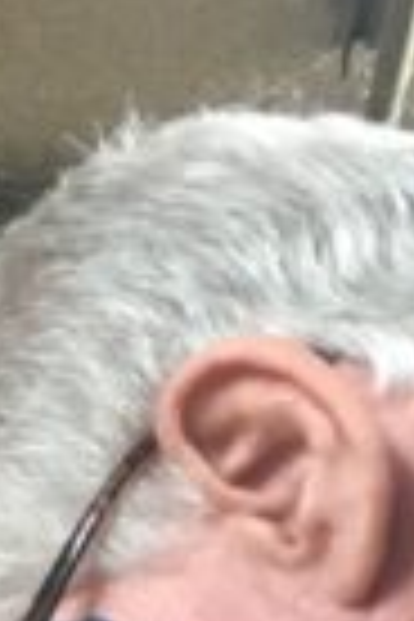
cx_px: -634
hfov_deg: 6.7
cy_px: 1166
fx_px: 3312
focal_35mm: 192
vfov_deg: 10.1
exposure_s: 1/24
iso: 200
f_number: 2.2
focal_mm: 4.15
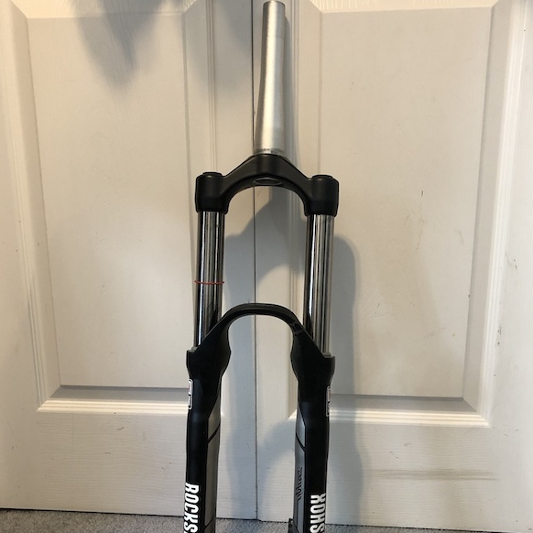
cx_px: 266
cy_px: 318
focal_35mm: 34
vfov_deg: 48.2
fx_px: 592
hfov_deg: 48.5
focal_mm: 3.99
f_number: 1.8
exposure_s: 1/15
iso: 64
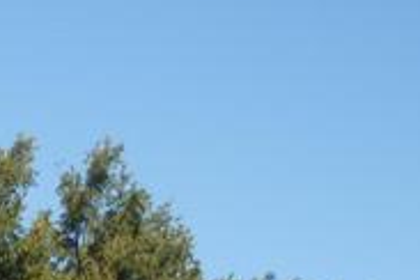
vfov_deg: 6.6
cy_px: 658
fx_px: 2298
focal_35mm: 197
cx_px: -234
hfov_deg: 10.1
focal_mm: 24
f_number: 4
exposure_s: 1/500
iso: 100
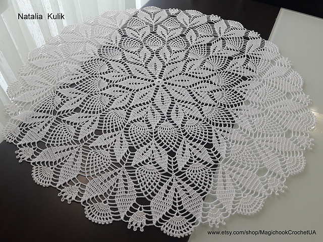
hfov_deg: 63.4
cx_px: 162
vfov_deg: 49.7
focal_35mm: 28
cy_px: 121
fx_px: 261
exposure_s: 1/33
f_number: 1.9
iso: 64
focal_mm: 3.7
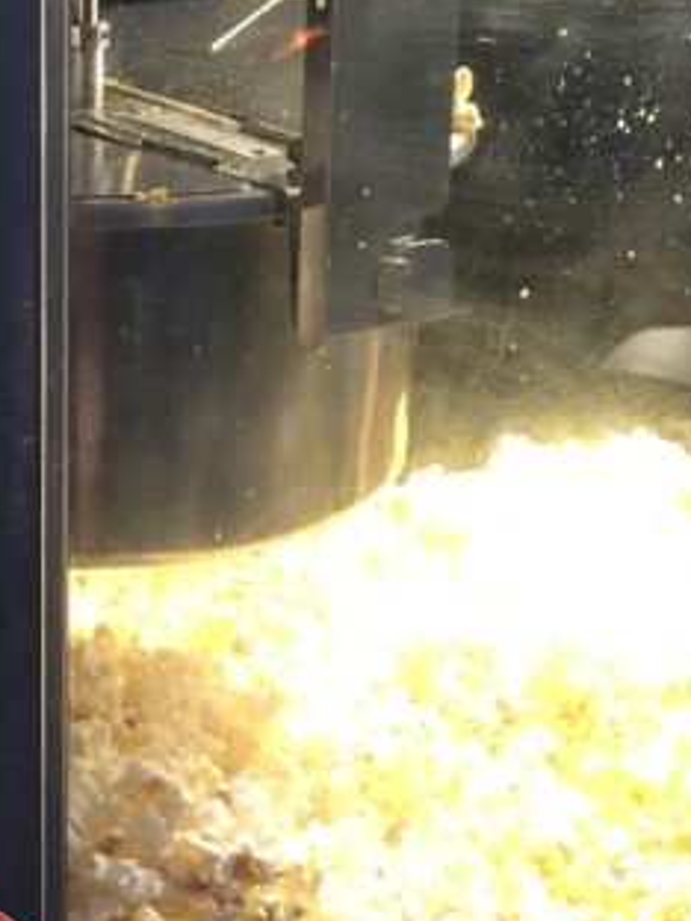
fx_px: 2449
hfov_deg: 15.8
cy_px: 440
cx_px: 47
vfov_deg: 21.3
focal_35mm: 92
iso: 100
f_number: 1.8
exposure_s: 1/15
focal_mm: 3.99
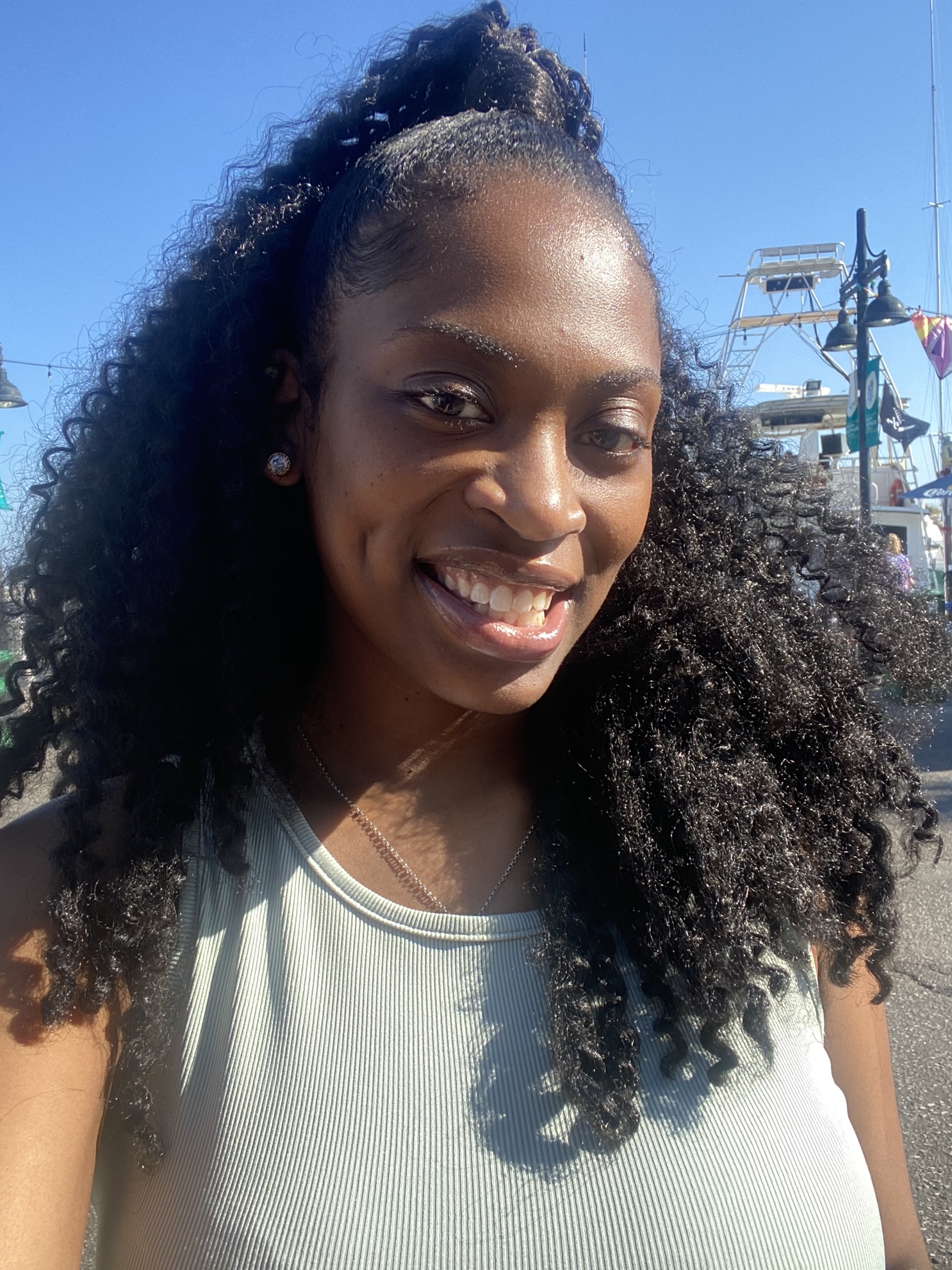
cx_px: 471
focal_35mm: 31
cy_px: 647
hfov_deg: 45.4
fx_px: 1137
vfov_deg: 58.4
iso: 25
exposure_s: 1/161
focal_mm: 2.71
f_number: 2.2
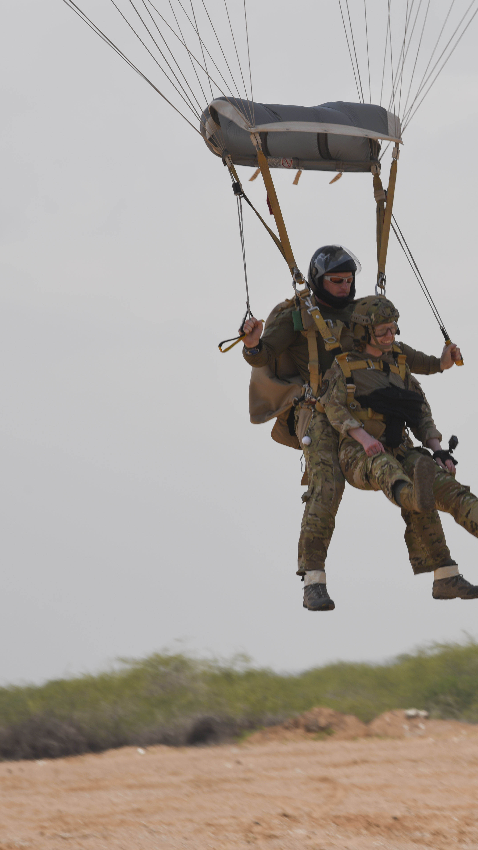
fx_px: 7099
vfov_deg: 6.9
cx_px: 621
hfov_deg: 3.8
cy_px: 424
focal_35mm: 315
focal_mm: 200
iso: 31
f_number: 9
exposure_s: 1/200
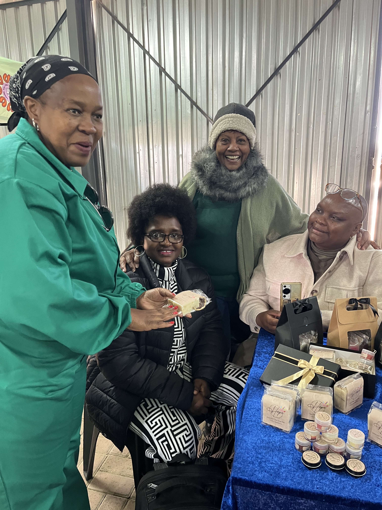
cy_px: 255
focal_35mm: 26
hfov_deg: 53.1
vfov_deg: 67.3
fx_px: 383
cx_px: 191
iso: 400
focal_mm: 5.1
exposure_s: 1/33
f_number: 1.6
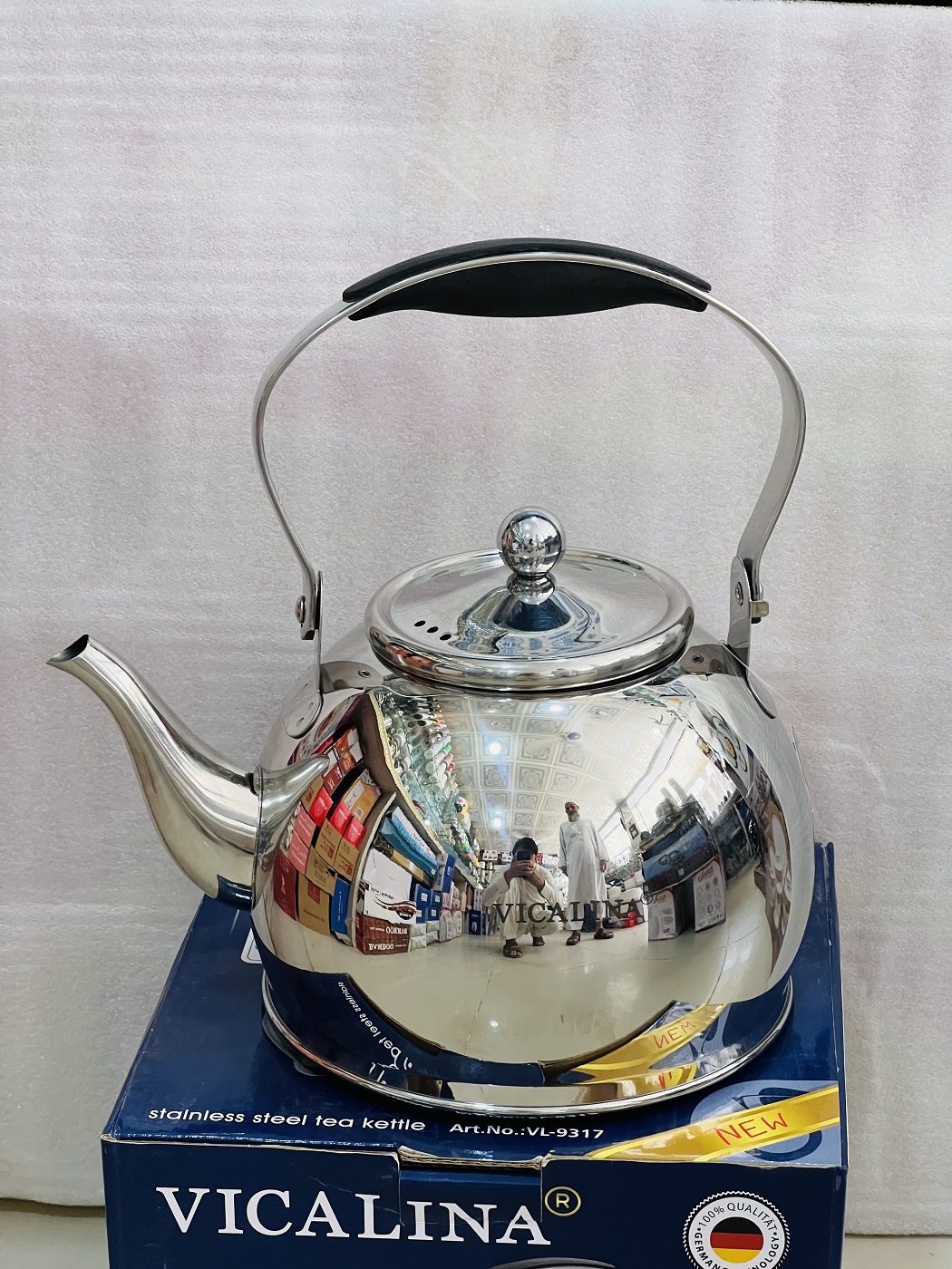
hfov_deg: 19.1
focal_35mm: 77
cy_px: 634
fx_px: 2824
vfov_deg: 25.3
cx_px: 476
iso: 200
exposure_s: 1/115
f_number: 2.8
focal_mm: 9
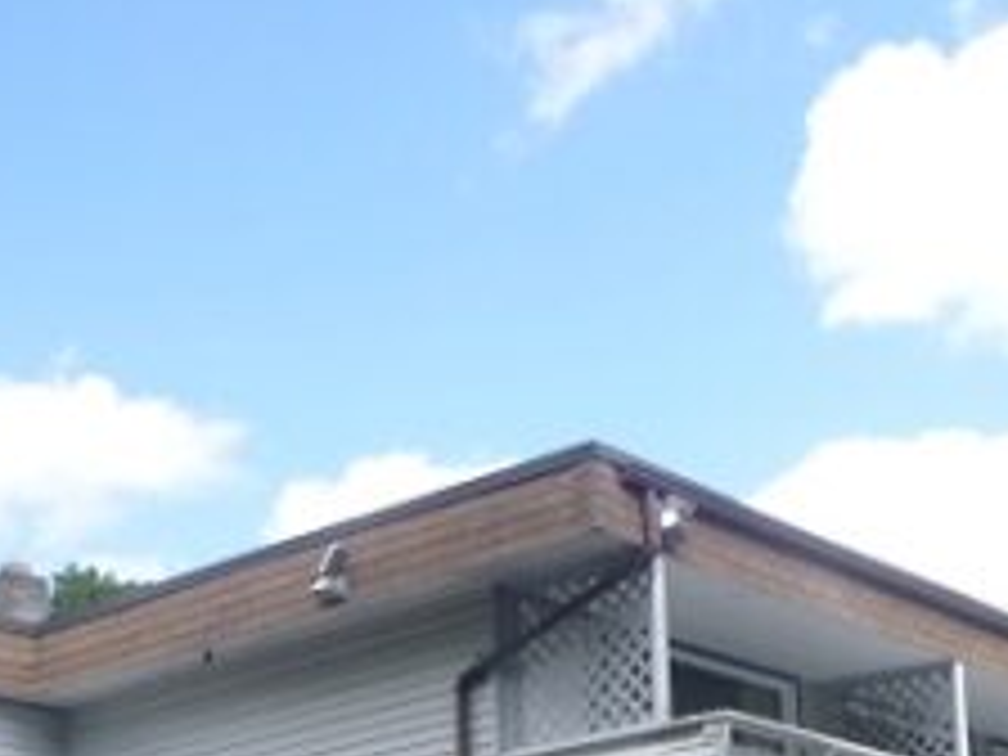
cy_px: 891
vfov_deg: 20.6
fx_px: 1951
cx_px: 644
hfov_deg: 28.8
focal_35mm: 67
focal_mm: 4.5
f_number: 3.9
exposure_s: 1/250
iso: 100
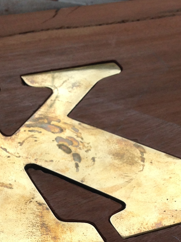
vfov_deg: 20.4
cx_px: 82
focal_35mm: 94
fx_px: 656
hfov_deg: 15.7
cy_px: 221
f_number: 2.4
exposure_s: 1/1261
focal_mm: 4.12
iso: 50
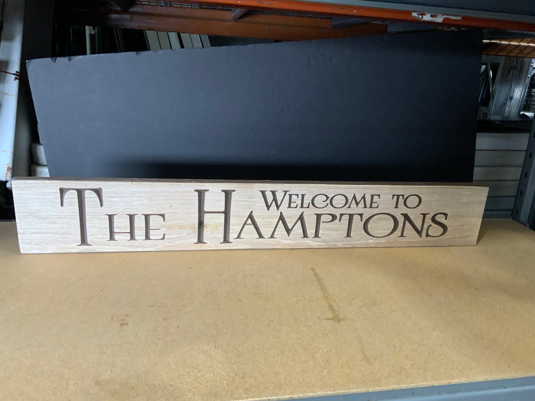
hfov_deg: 61.7
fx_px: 448
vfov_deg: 48.2
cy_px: 200
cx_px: 268
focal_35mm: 29
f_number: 1.8
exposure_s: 1/60
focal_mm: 3
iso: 200
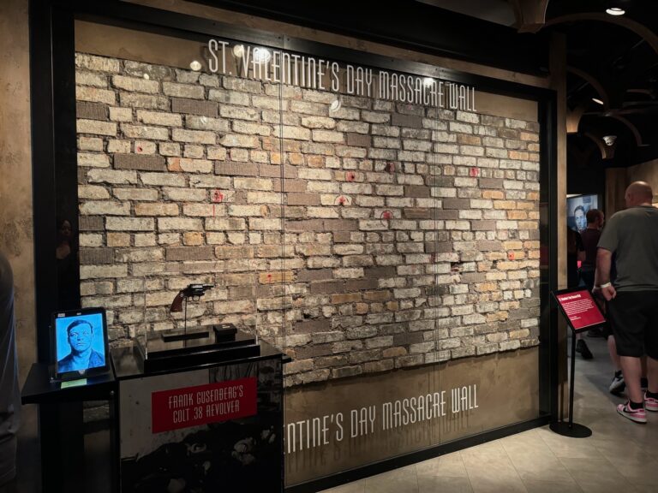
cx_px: 329
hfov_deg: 71.6
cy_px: 246
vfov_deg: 56.8
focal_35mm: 24
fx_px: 456
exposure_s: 1/60
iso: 640
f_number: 1.78
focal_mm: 6.76
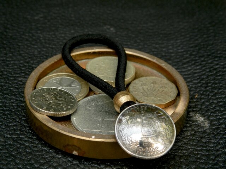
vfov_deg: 18.0
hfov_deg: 23.8
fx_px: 535
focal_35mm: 82
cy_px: 84
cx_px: 113
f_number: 4.2
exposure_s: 1/160
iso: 125
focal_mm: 14.6
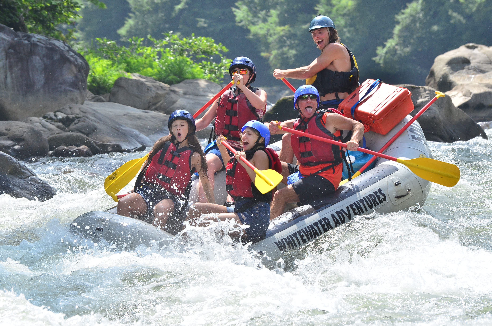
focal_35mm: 255
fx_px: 3478
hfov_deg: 8.1
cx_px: 246
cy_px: 163
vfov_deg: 5.4
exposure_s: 1/800
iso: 400
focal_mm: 170
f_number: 9
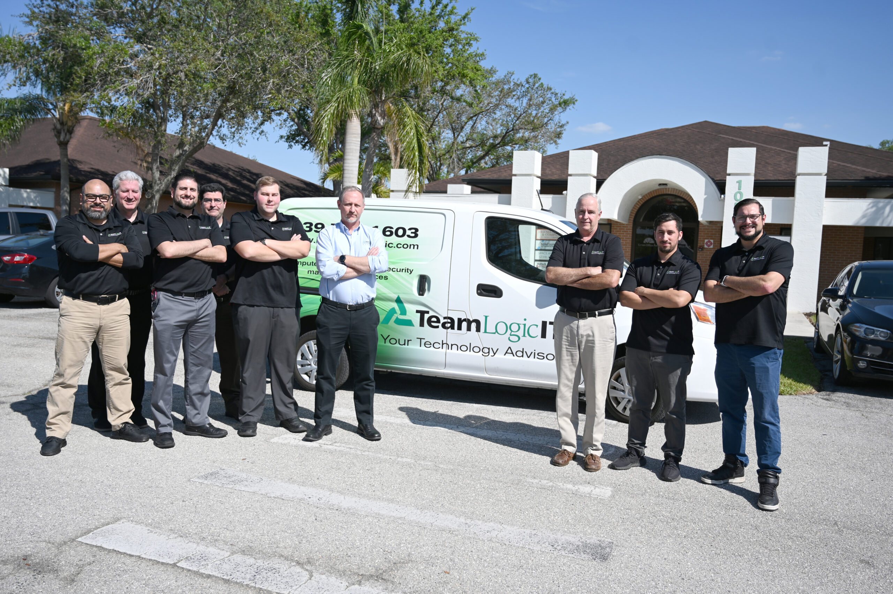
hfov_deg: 62.8
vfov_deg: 44.2
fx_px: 731
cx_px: 446
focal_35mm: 30
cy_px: 297
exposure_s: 1/800
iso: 64
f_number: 4
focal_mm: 29.5
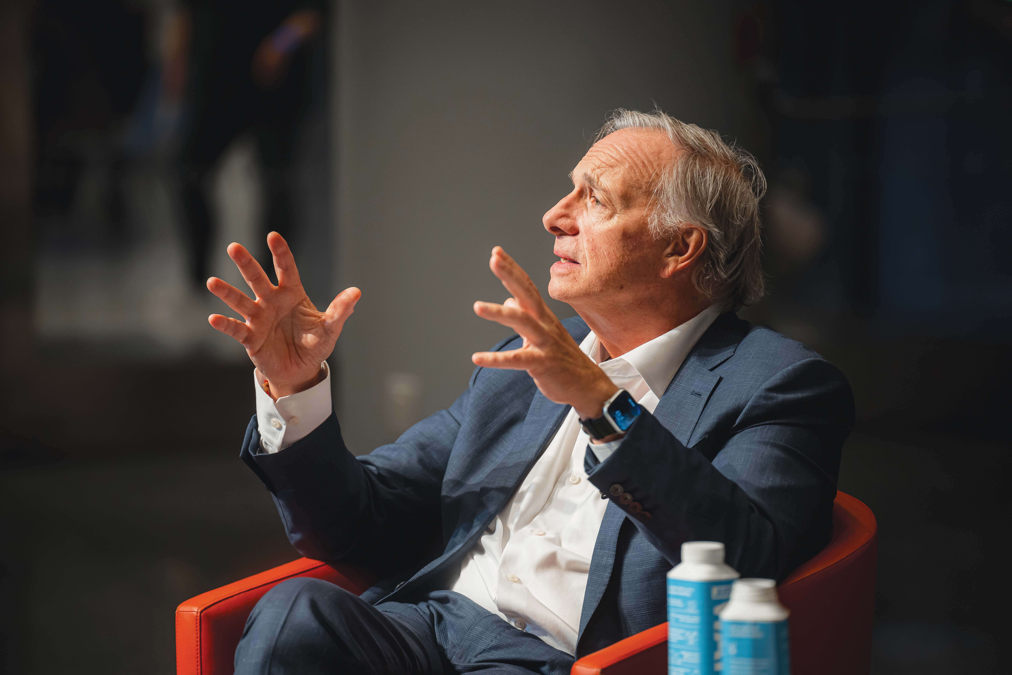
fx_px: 5060
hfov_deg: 11.4
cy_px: 338
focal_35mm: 180
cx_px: 506
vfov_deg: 7.6
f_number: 2.8
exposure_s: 1/250
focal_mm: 180
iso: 1000
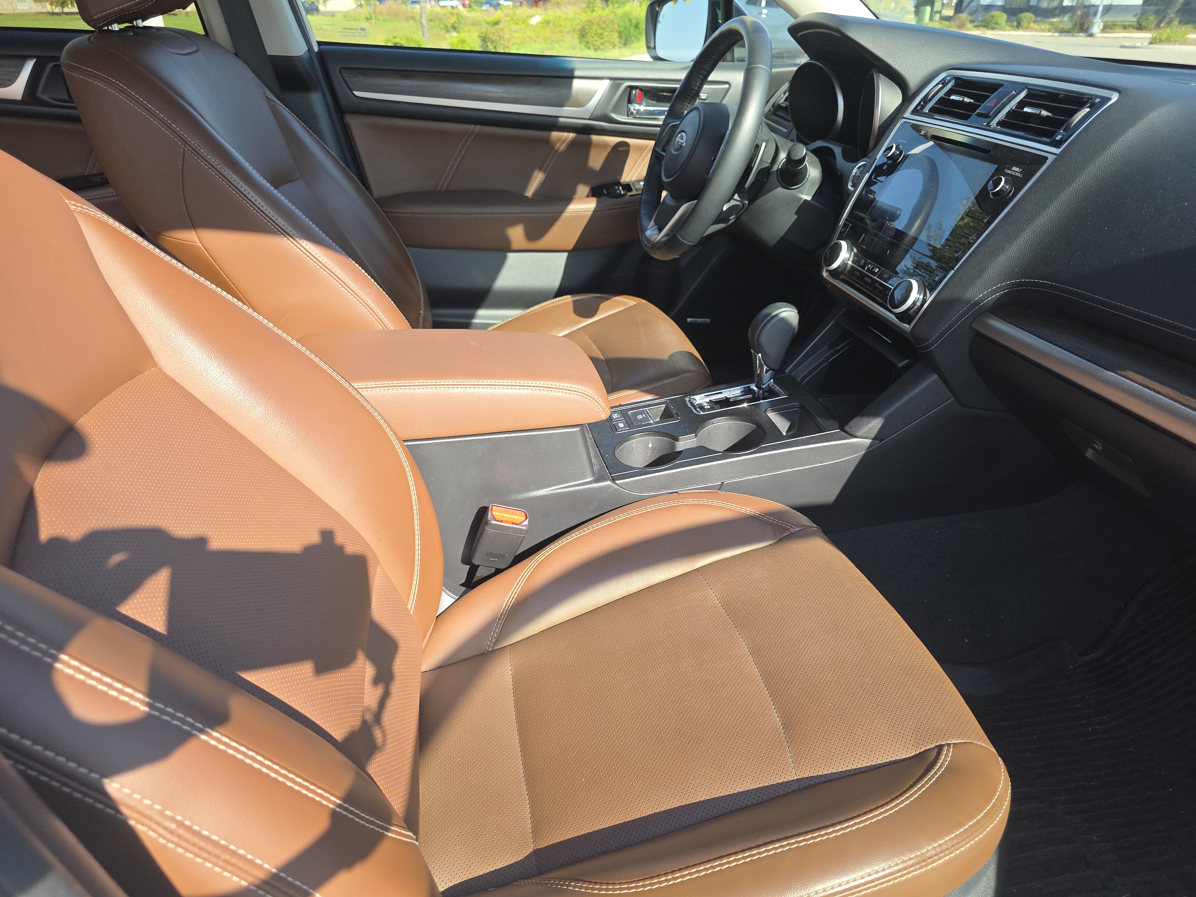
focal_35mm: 23
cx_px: 598
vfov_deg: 58.9
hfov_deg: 73.9
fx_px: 795
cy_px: 448
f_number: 1.7
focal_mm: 6.3
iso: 80
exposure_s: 1/1245
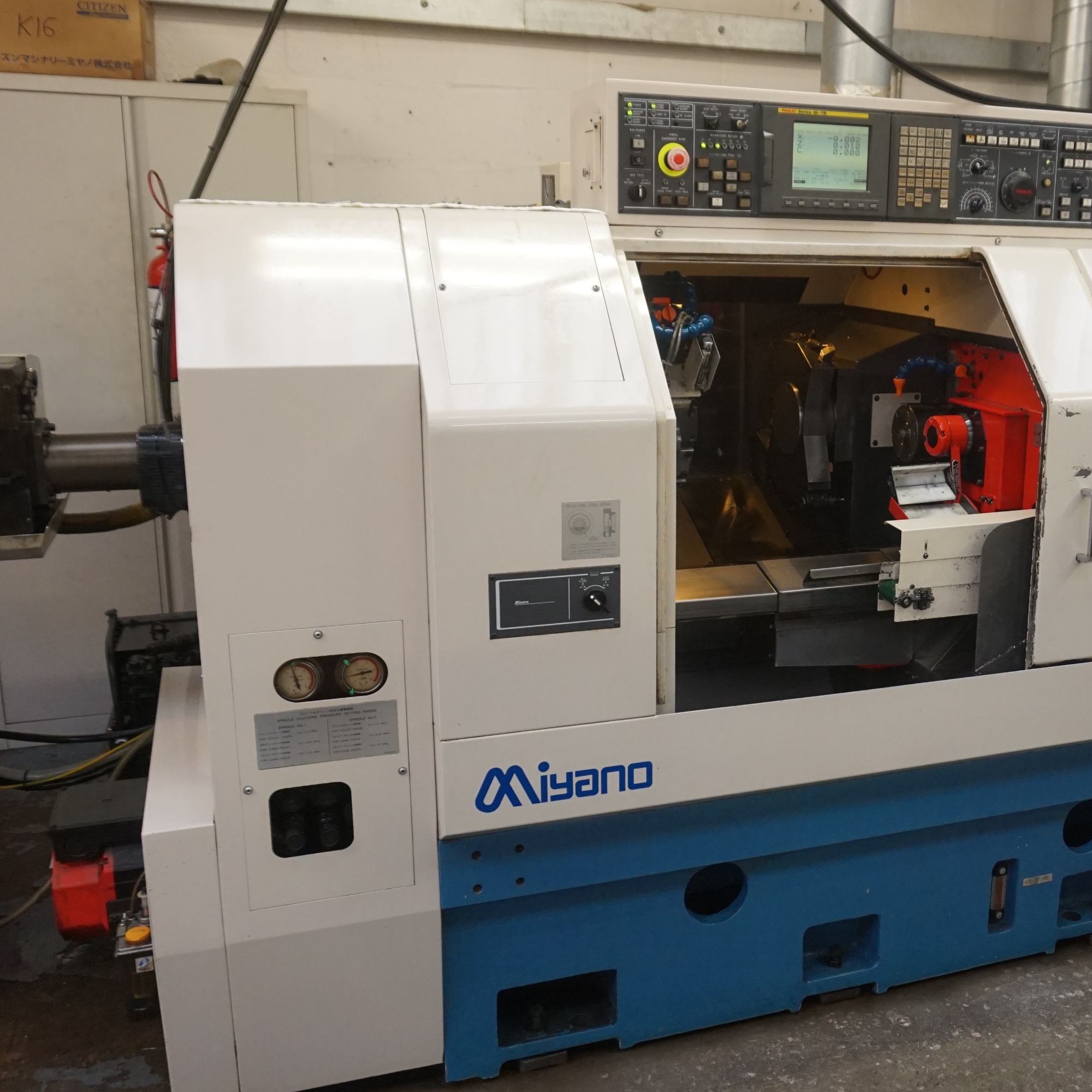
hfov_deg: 45.1
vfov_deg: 46.4
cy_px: 527
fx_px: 1274
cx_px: 791
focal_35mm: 36
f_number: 4
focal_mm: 17
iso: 1000
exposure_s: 1/160
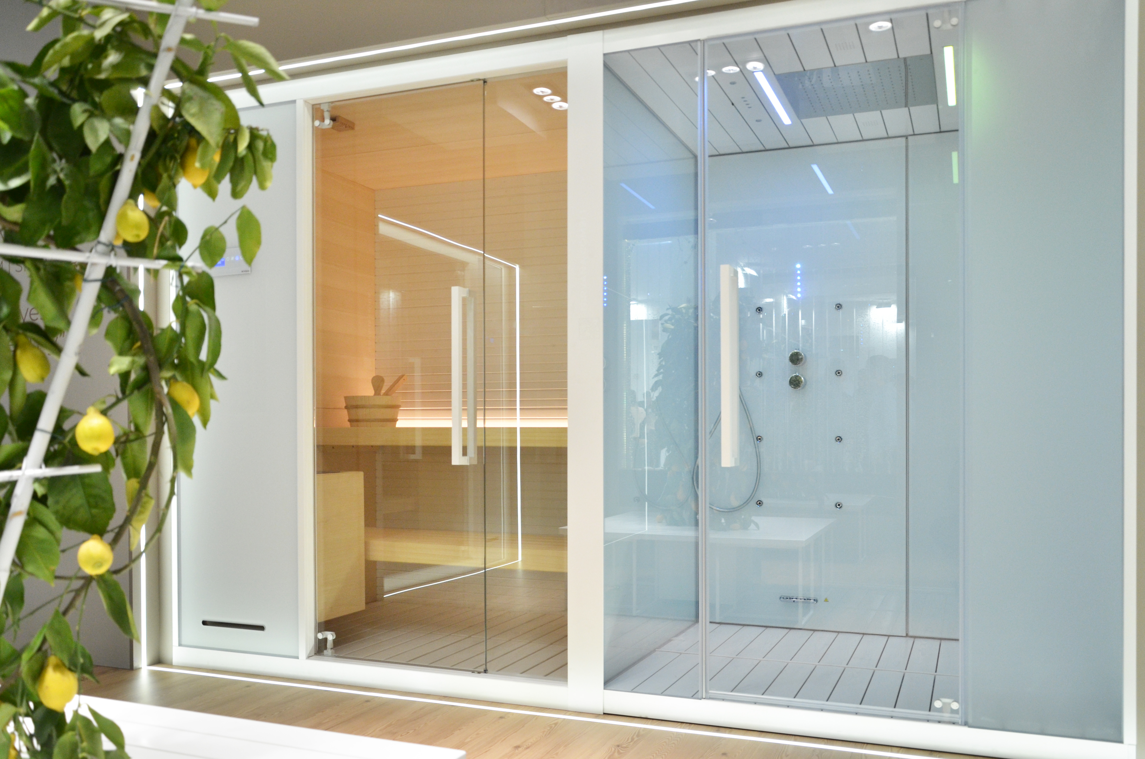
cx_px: 572
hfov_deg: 59.6
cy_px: 380
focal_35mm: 32
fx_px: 1000
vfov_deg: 41.5
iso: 800
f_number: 4
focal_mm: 21
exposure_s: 1/160
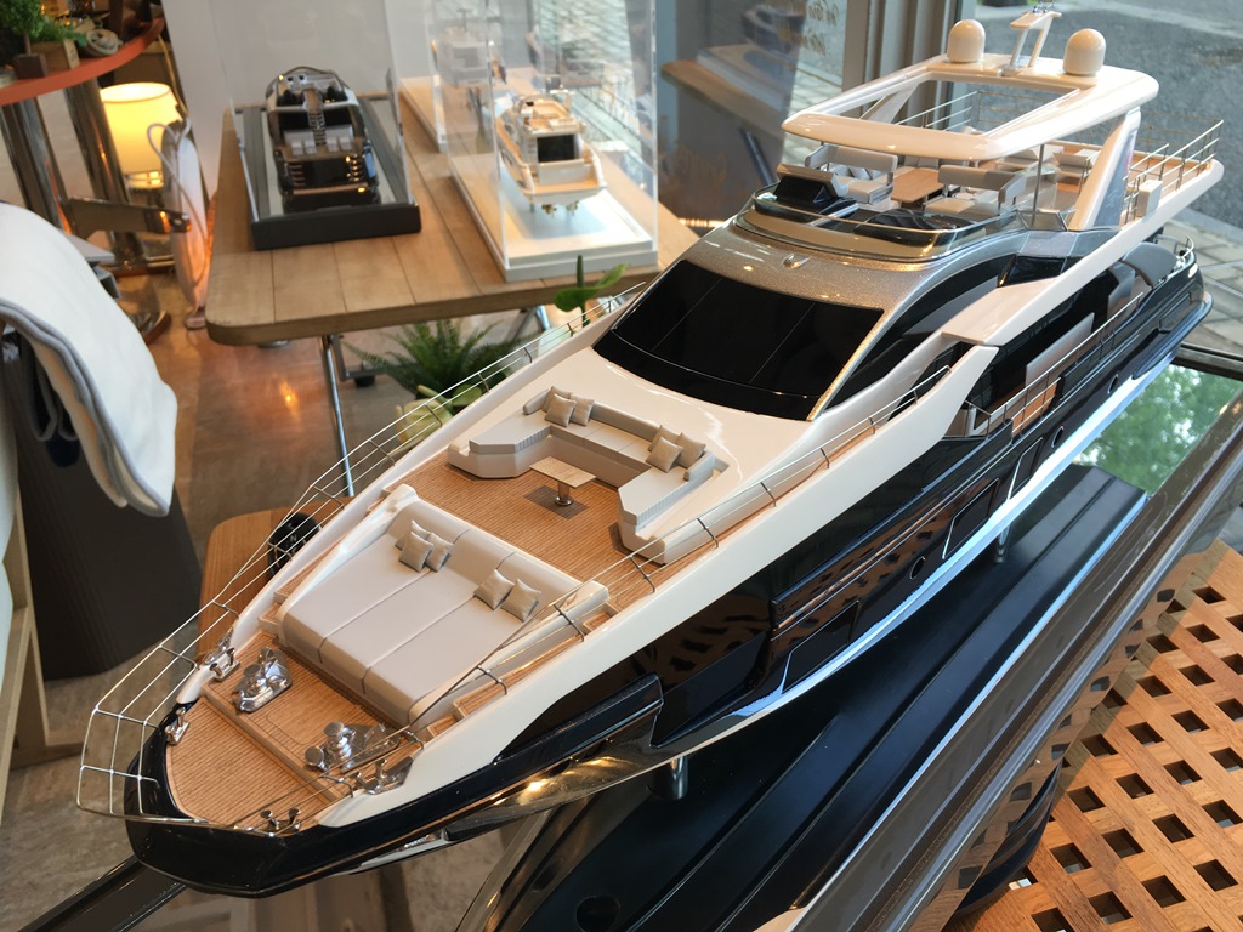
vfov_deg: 48.2
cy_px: 466
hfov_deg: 61.7
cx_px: 622
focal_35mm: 29
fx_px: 1041
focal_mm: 4.15
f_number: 2.2
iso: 25
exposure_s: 1/50
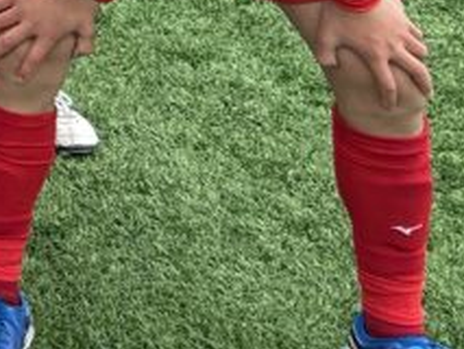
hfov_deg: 10.6
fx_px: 2052
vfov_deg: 8.8
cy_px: -508
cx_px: -740
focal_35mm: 153
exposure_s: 1/591
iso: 50
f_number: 1.5
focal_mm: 5.7
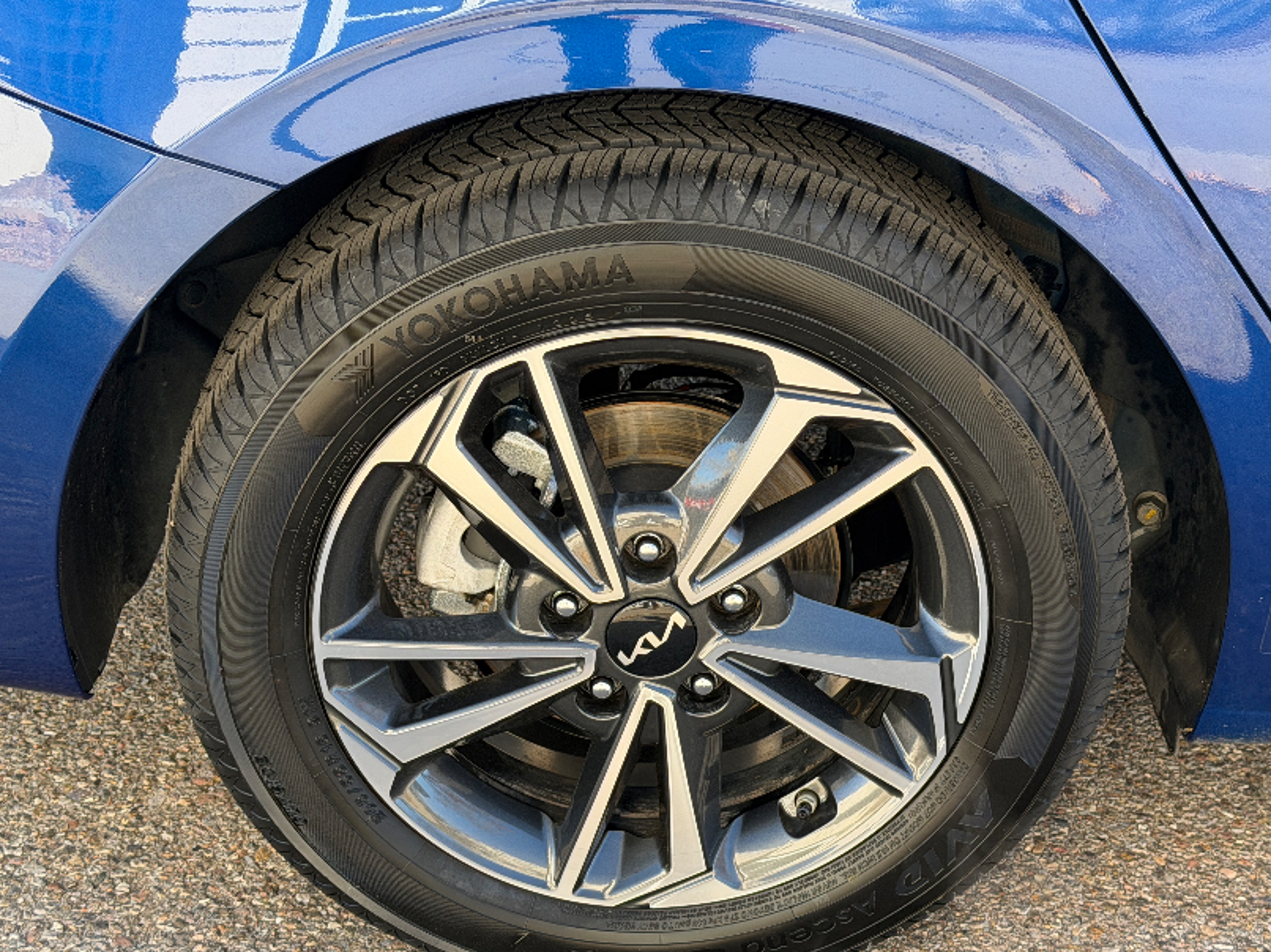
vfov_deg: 24.0
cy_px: 566
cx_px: 639
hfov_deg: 31.7
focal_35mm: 61
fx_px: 2239
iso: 100
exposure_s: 1/490
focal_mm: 6.76
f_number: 1.78
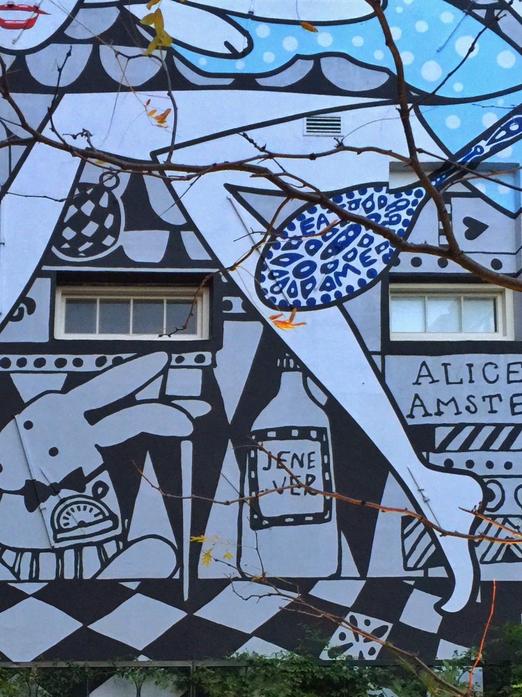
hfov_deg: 27.9
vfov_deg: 36.2
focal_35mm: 52
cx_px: 178
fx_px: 1046
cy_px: 497
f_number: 2.2
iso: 125
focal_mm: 4.15
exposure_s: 1/15
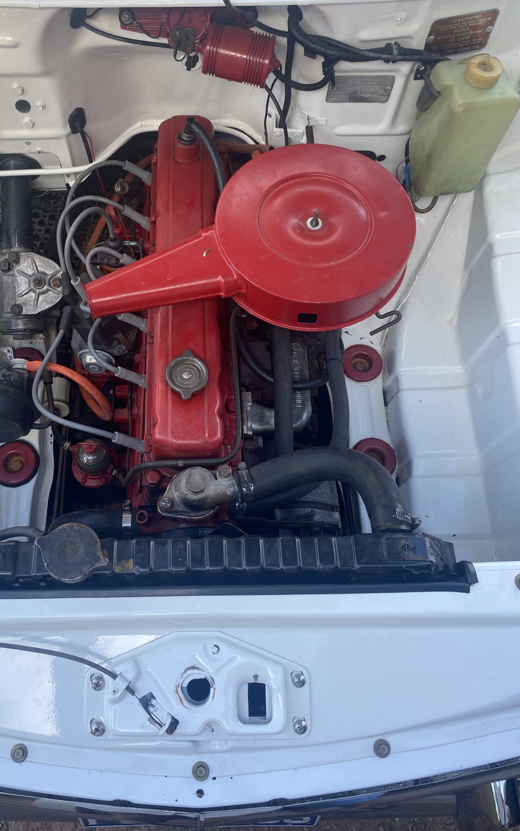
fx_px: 657
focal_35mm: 29
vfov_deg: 64.6
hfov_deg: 42.8
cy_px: 396
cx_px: 193
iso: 32
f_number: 1.8
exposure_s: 1/141
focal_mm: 4.25
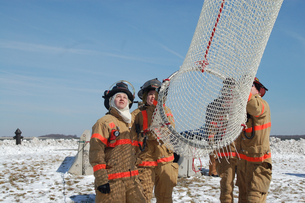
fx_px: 444
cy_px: 102
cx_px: 152
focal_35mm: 52
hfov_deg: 37.9
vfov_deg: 25.7
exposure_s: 1/2500
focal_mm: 35
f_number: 6.3
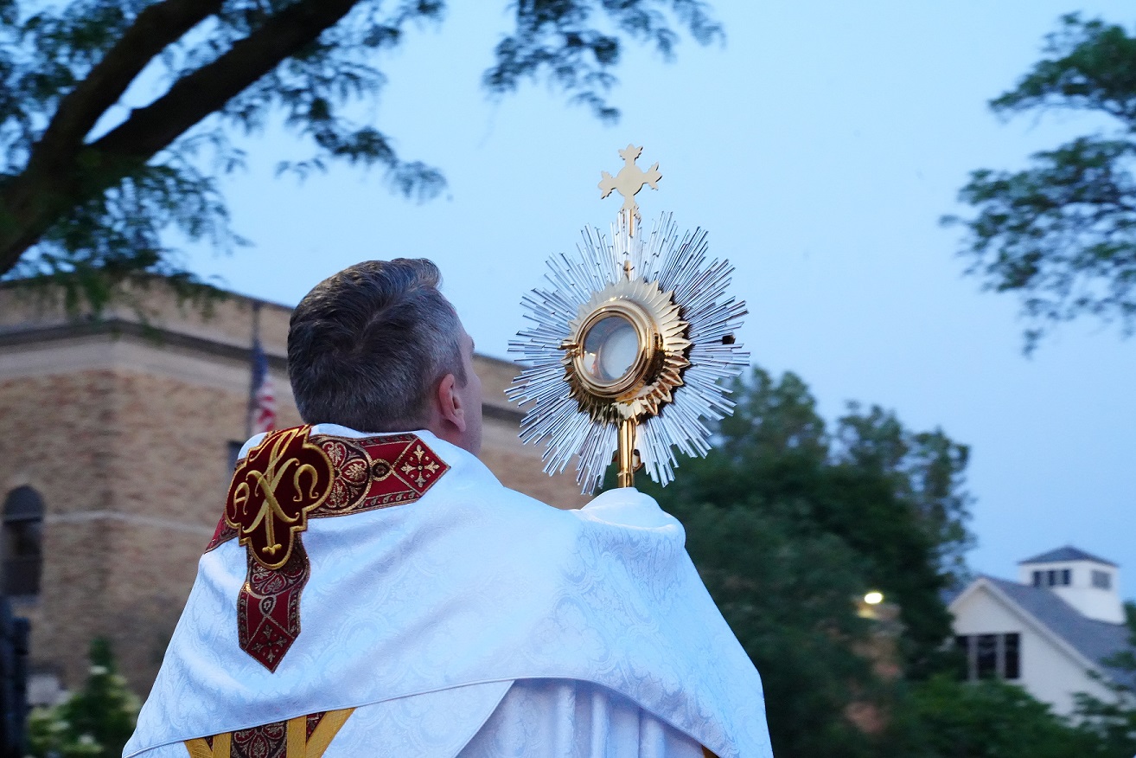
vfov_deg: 13.0
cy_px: 379
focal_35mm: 105
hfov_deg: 19.5
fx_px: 3313
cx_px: 568
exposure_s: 1/60
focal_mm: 105
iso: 16000
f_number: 13
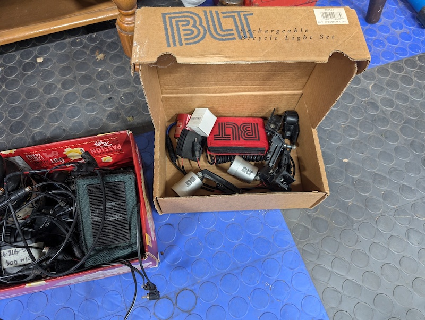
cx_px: 212
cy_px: 160
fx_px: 295
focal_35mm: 24
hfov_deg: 71.5
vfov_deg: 56.9
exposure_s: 1/24
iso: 229
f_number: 1.68
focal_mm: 6.9
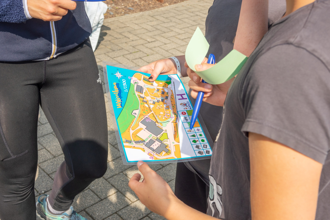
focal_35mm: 44
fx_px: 403
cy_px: 110
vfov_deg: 30.5
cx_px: 165
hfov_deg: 44.5
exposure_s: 1/1000
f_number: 4
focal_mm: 16.31
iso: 100
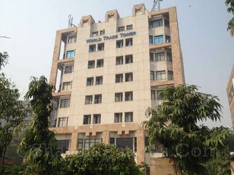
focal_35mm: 35
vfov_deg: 40.7
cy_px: 88
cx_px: 117
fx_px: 237
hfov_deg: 52.6
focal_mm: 4.28
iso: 50
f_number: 2.4
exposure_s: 1/1783
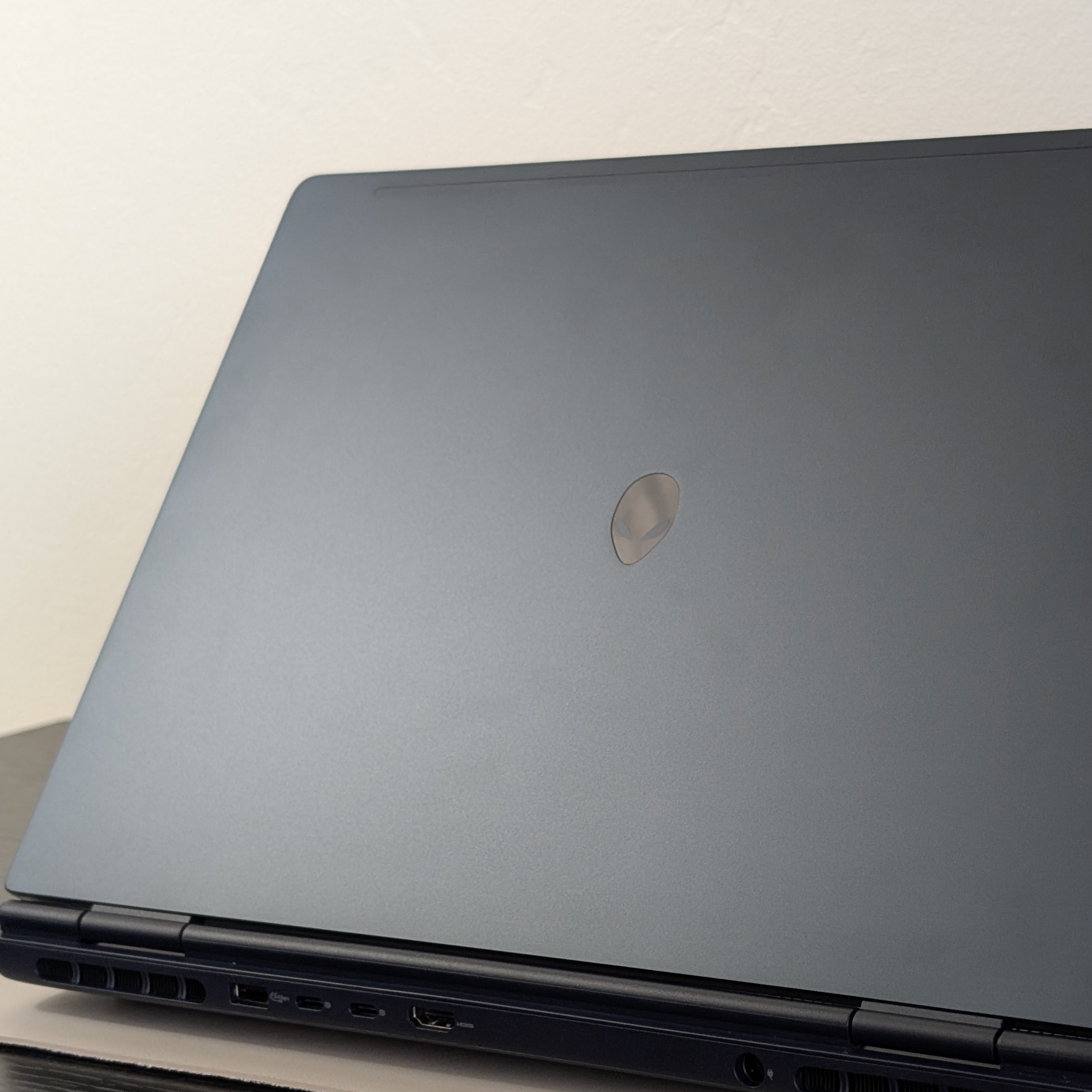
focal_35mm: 70
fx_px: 2498
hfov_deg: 24.5
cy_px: 616
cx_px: 763
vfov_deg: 24.6
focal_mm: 6.9
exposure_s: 1/24
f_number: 1.68
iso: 62
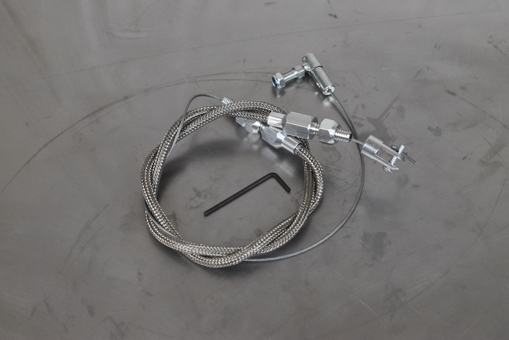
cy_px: 170
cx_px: 254
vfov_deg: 16.6
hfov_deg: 24.6
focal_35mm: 82
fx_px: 1167
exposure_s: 1/160
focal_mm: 55
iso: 1250
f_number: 6.3
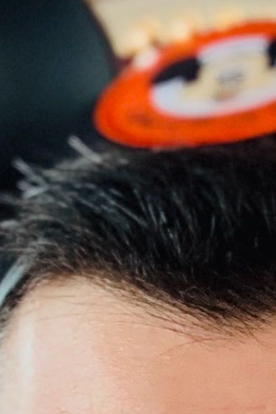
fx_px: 2025
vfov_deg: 10.8
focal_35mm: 176
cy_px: 792
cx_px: 150
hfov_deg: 7.8
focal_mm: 2.87
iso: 100
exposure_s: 1/60
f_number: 2.2
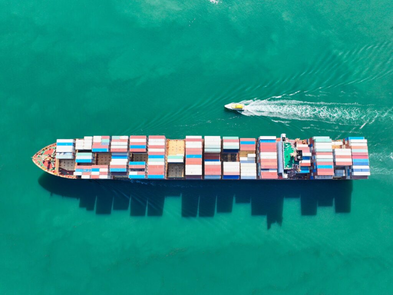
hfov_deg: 71.6
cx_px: 196
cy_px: 148
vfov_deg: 56.8
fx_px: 272
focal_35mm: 24
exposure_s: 1/1250
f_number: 2.8
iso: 270
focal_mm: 12.3
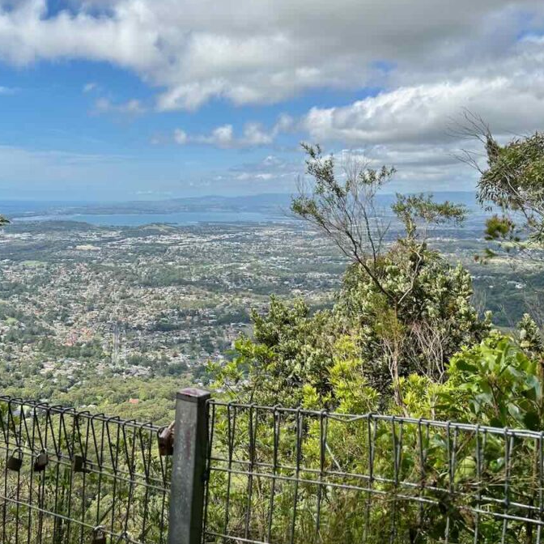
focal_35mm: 35
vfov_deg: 47.2
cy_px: 253
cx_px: 138
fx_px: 622
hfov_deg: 45.6
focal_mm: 5.7
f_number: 1.5
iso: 50
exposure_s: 1/5319
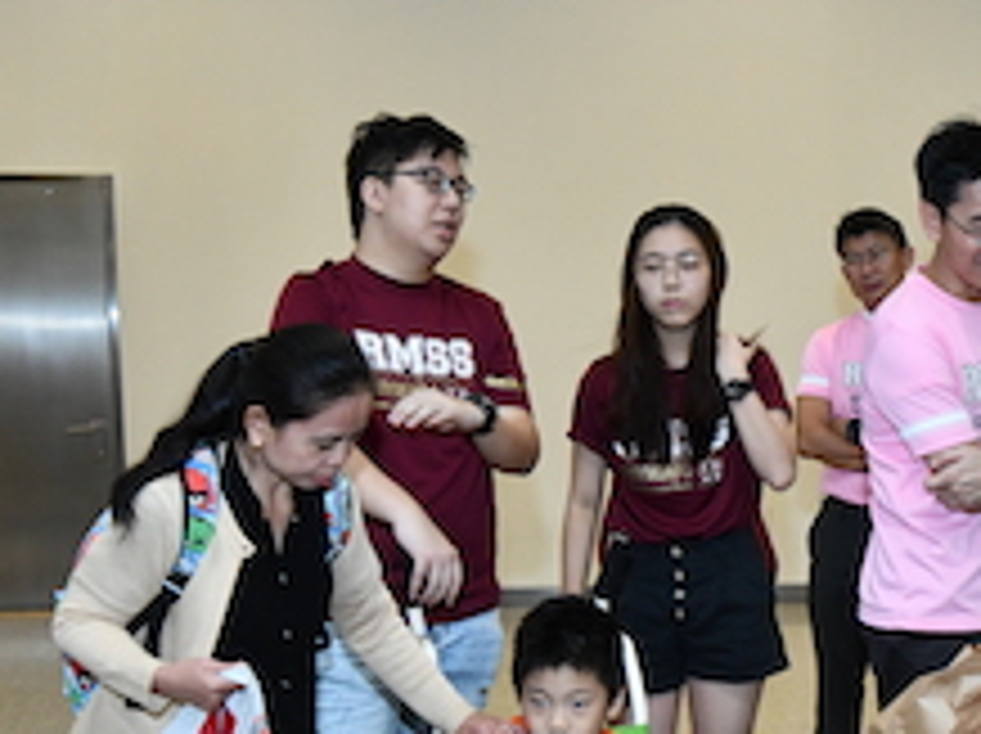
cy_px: 610
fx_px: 1982
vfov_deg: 20.7
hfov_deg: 27.2
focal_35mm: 70
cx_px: 810
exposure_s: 1/100
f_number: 5
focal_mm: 31
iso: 3200
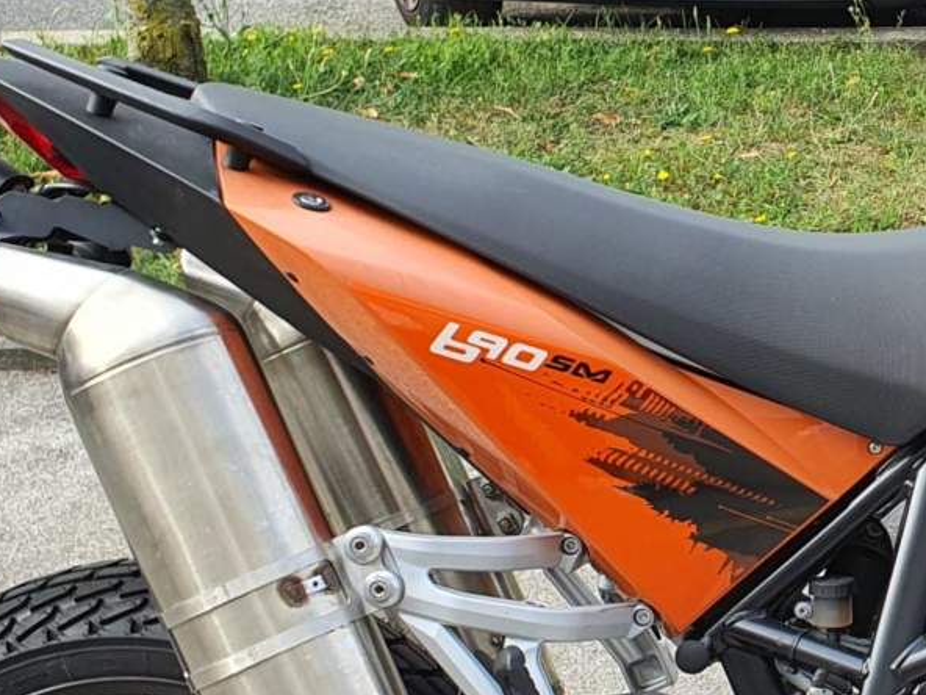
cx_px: 985
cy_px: 502
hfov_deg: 23.4
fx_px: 2113
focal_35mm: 79
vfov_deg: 18.6
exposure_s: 1/327
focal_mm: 4.3
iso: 50
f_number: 2.4
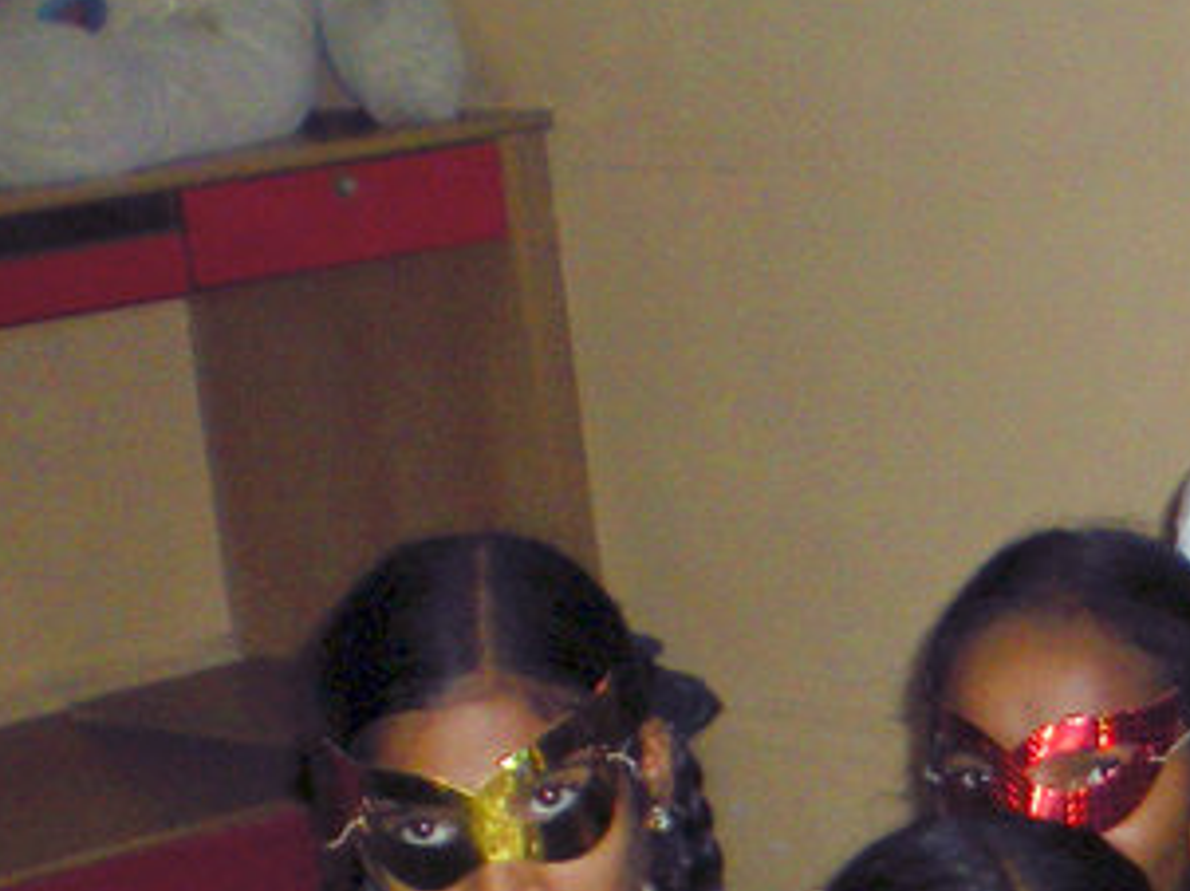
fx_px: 4431
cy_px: 1206
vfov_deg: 11.2
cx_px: 1903
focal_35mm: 129
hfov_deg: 14.1
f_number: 3.1
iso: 133
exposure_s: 1/60
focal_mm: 6.3
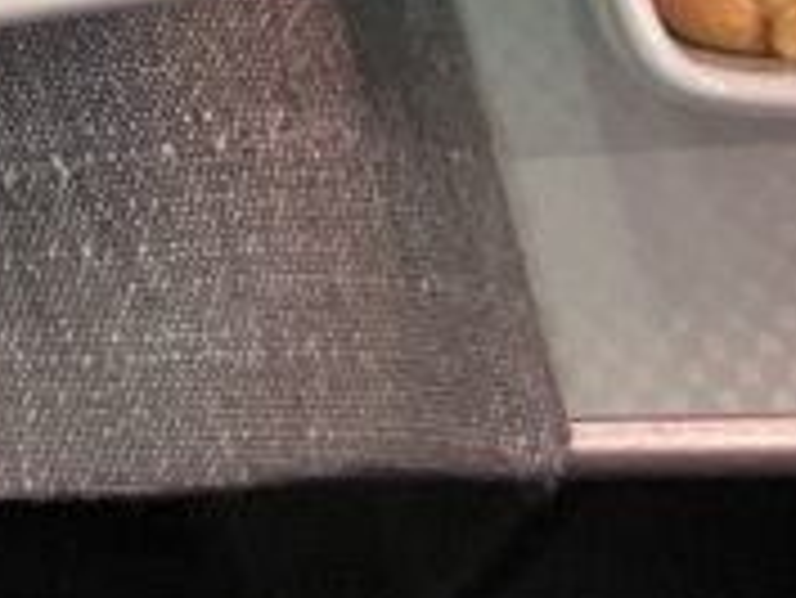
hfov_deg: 9.8
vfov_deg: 7.6
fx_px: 4050
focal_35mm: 176
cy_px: -1057
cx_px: -1183
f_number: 1.5
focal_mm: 5.7
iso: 500
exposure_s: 1/37
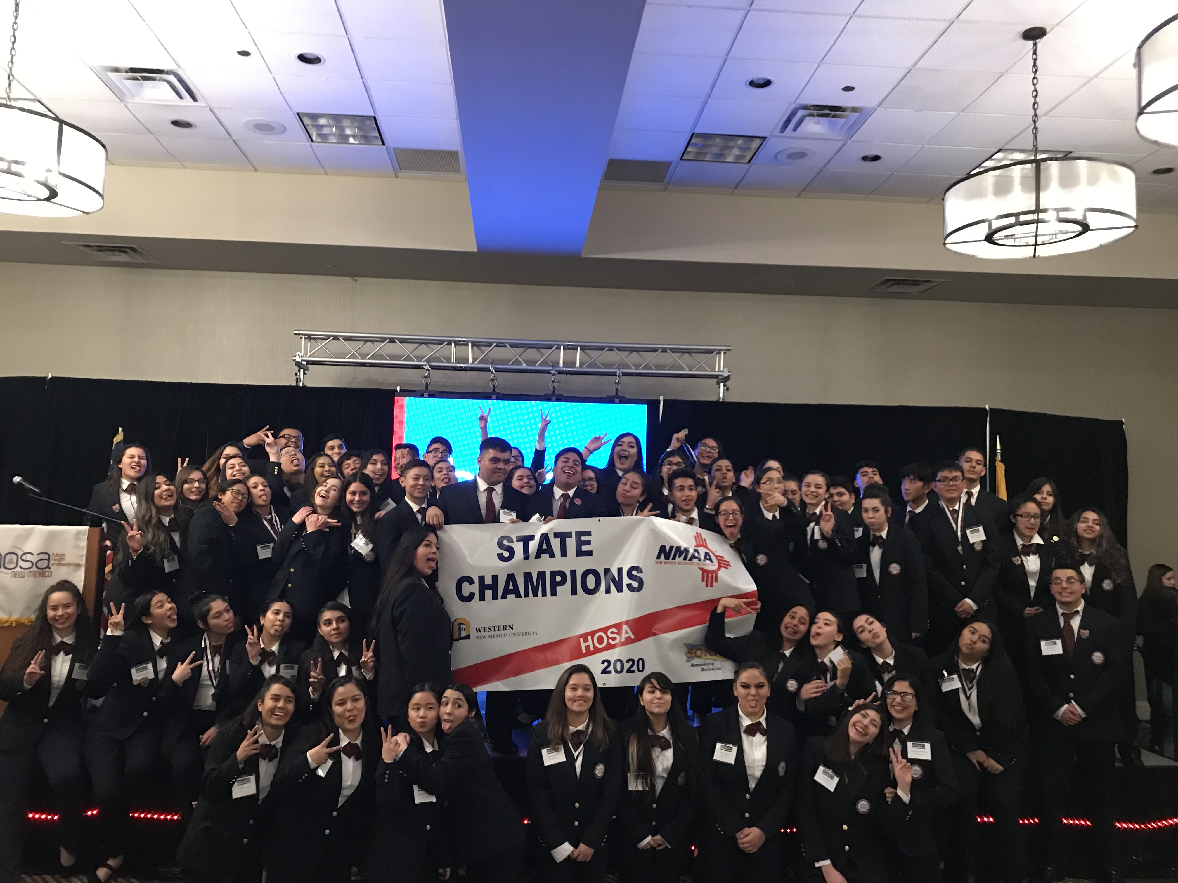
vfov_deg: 49.7
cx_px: 589
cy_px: 442
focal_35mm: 28
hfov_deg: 63.4
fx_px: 953
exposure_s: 1/9
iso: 100
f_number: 1.8
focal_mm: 3.99
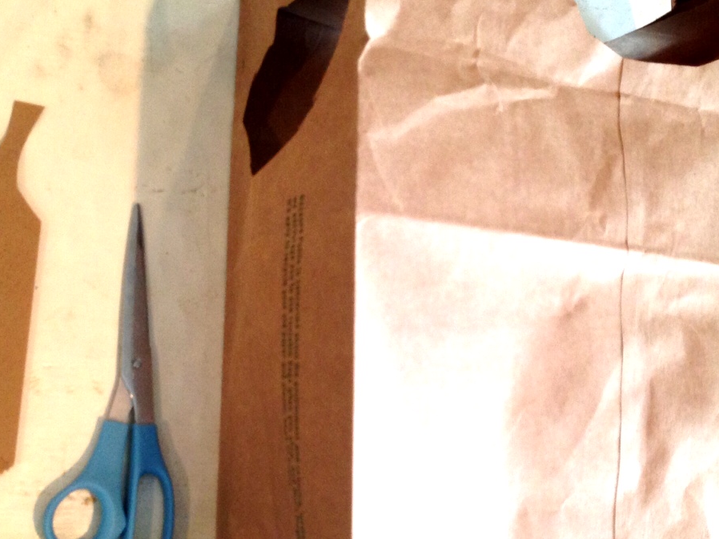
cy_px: 336
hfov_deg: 32.2
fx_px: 1246
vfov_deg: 24.3
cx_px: 316
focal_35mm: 60
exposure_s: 1/20
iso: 125
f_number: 2.4
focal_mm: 4.13
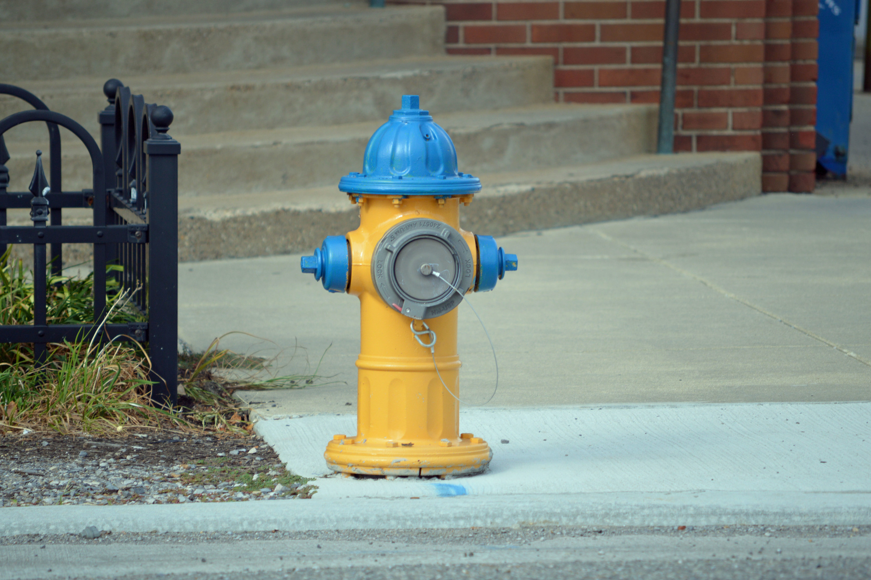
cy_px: 290
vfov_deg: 4.6
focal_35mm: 302
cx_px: 434
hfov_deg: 6.8
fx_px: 7306
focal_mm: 200
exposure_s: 1/500
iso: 220
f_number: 5.6
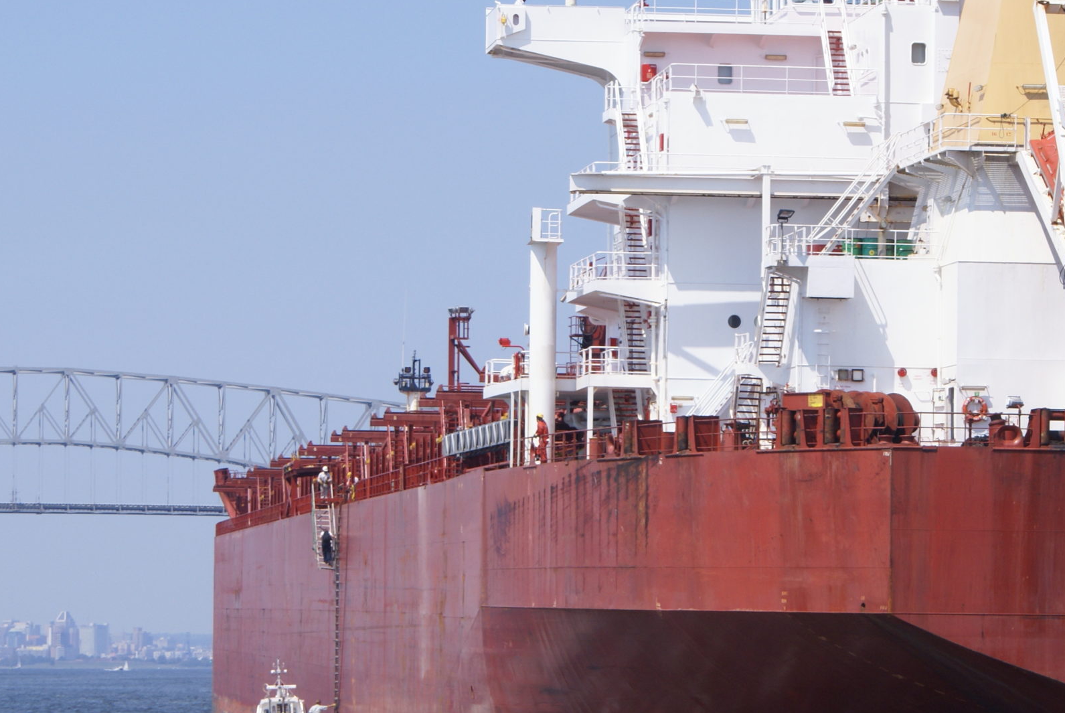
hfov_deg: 12.1
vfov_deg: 8.1
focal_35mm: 169
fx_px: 5005
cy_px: 475
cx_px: 726
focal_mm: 70
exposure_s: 1/160
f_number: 13
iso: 100
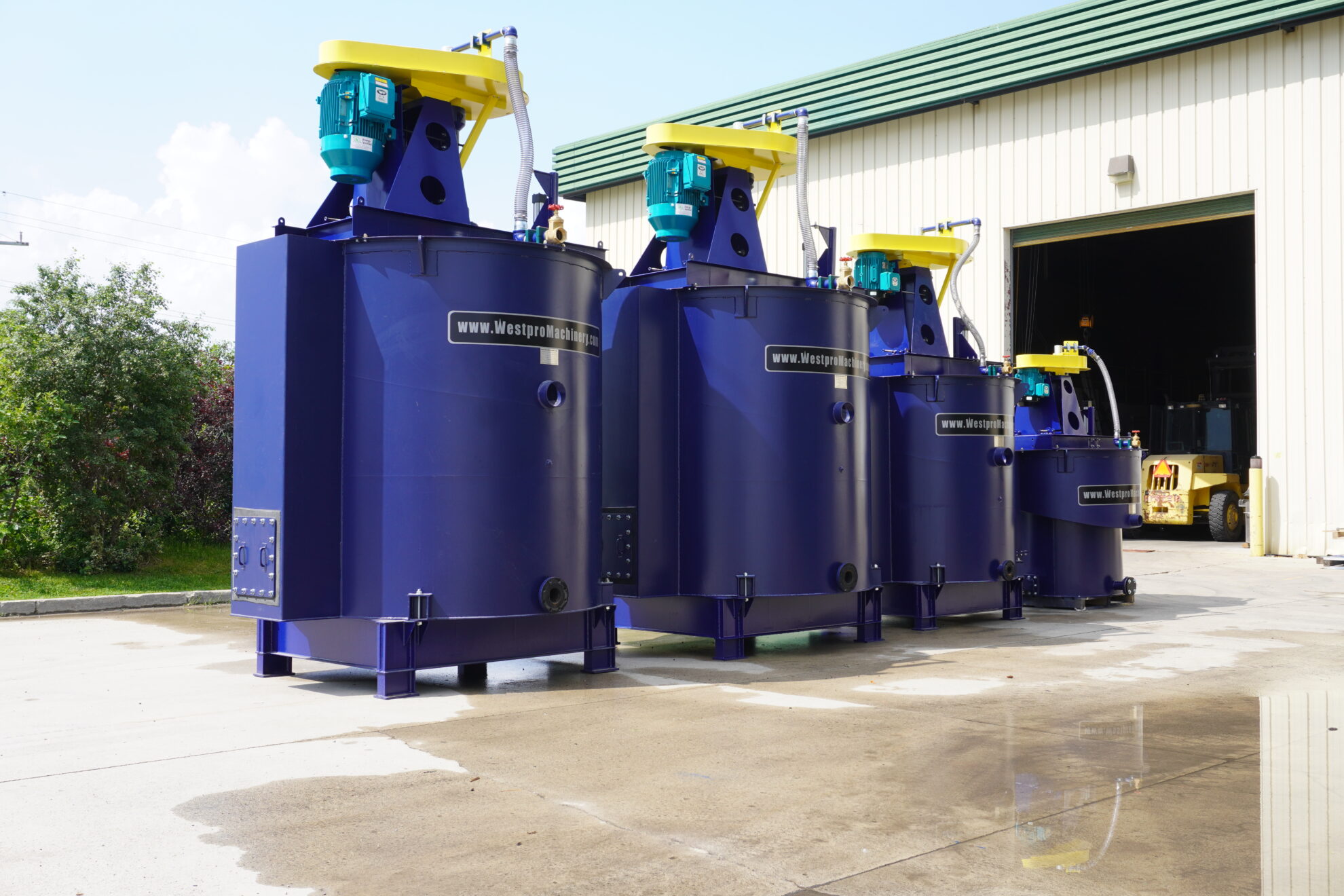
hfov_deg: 53.1
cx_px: 672
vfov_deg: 36.9
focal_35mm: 36
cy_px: 448
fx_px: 1344
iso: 100
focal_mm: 24
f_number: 8
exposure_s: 1/125
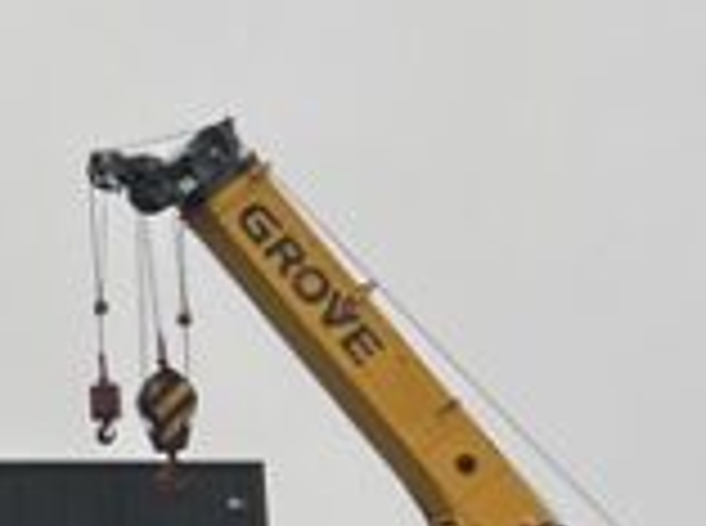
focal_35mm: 170
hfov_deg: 9.0
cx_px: -1551
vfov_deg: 8.6
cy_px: 530
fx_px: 3459
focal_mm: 5.7
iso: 50
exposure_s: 1/588
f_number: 1.5
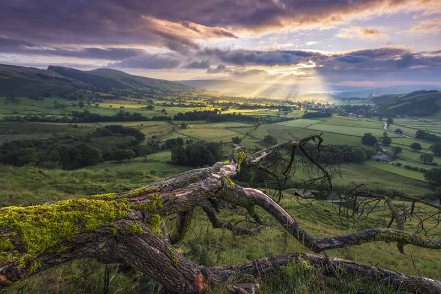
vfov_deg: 73.7
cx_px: 220
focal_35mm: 16
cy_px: 147
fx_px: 196
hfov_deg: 96.7
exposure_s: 1/30
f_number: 11
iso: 64
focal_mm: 16
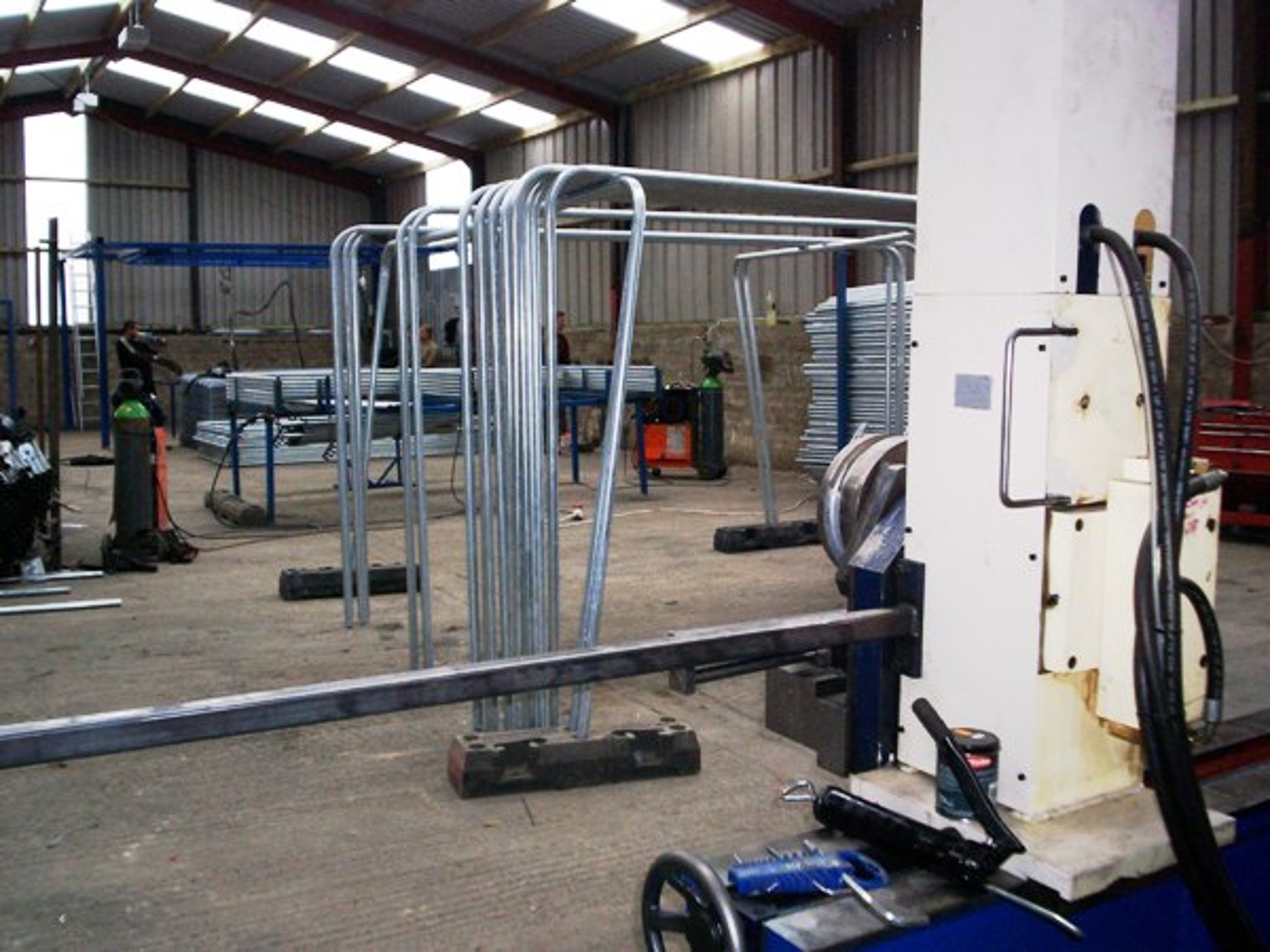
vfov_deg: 39.7
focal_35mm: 36
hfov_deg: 51.4
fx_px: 1321
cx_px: 635
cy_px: 476
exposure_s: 1/64
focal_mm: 5.9
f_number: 4.5
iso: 140
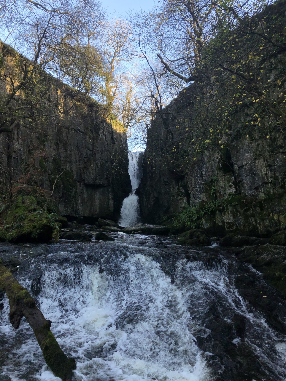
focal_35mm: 28
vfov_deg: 63.4
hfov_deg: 49.7
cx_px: 143
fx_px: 308
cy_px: 190
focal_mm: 3.99
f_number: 1.8
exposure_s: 1/242
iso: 20
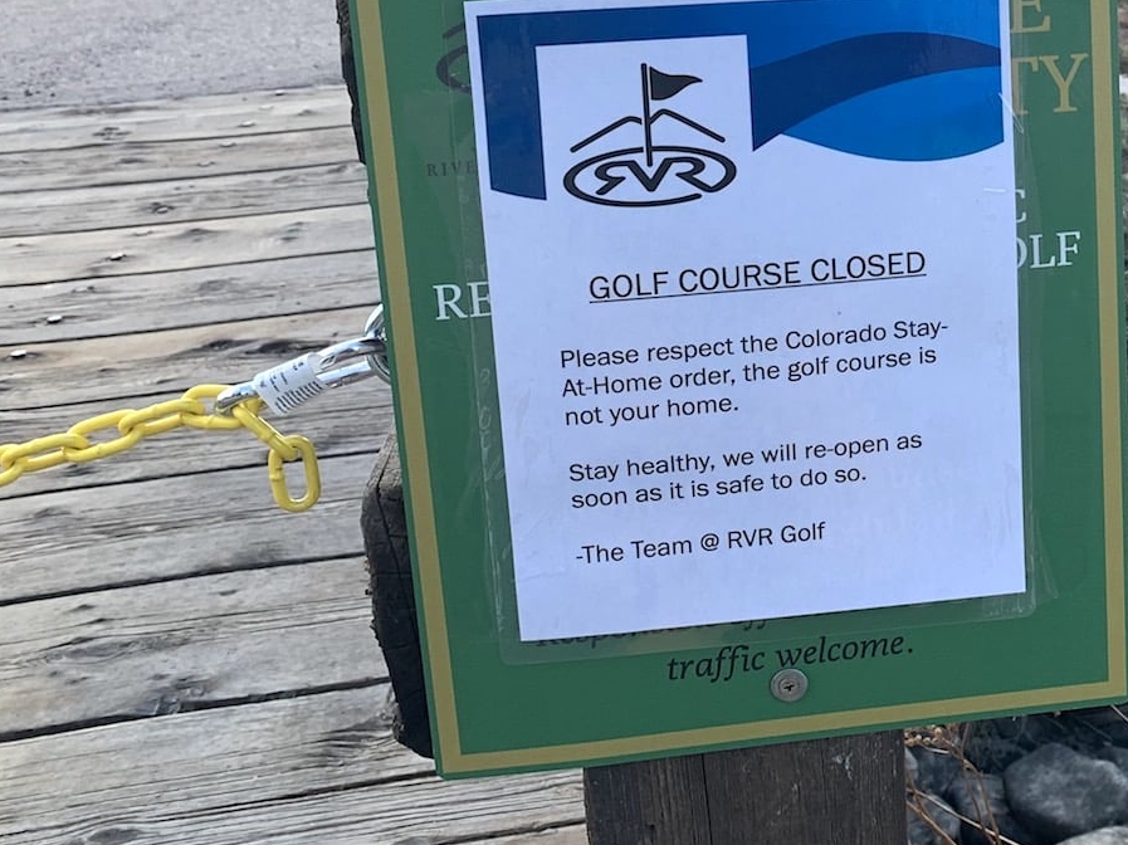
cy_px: 23
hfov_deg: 30.7
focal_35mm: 58
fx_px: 1889
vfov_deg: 24.2
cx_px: 1143
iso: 25
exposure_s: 1/238
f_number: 1.8
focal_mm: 4.25
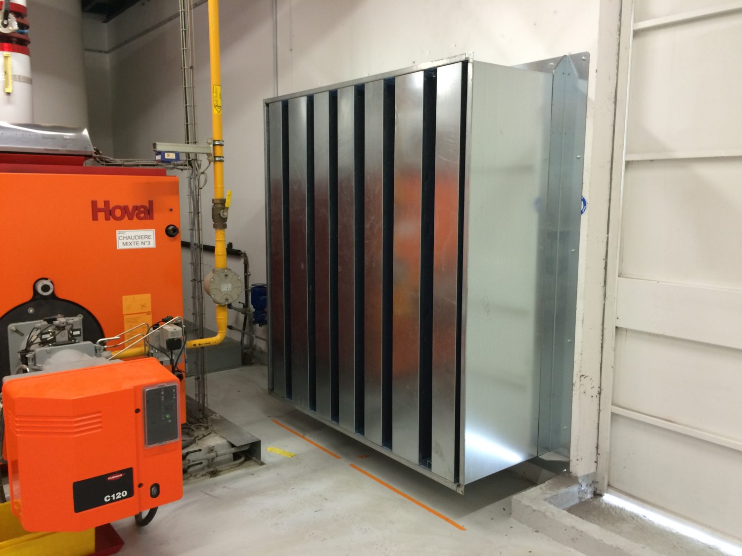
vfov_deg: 48.2
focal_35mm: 29
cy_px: 278
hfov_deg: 61.7
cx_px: 371
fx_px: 622
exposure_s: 1/33
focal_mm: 4.15
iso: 125
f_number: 2.2
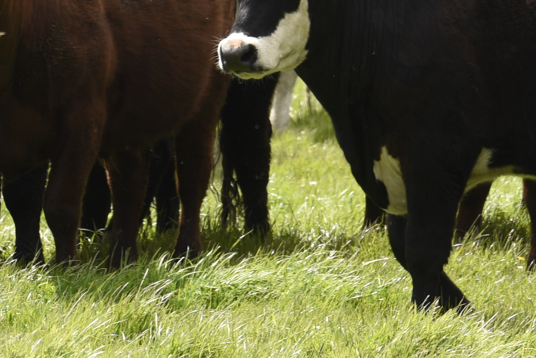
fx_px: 12510
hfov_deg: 2.5
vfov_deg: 1.6
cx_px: 770
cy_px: -115
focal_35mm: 840
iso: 100
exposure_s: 1/400
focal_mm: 165
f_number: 5
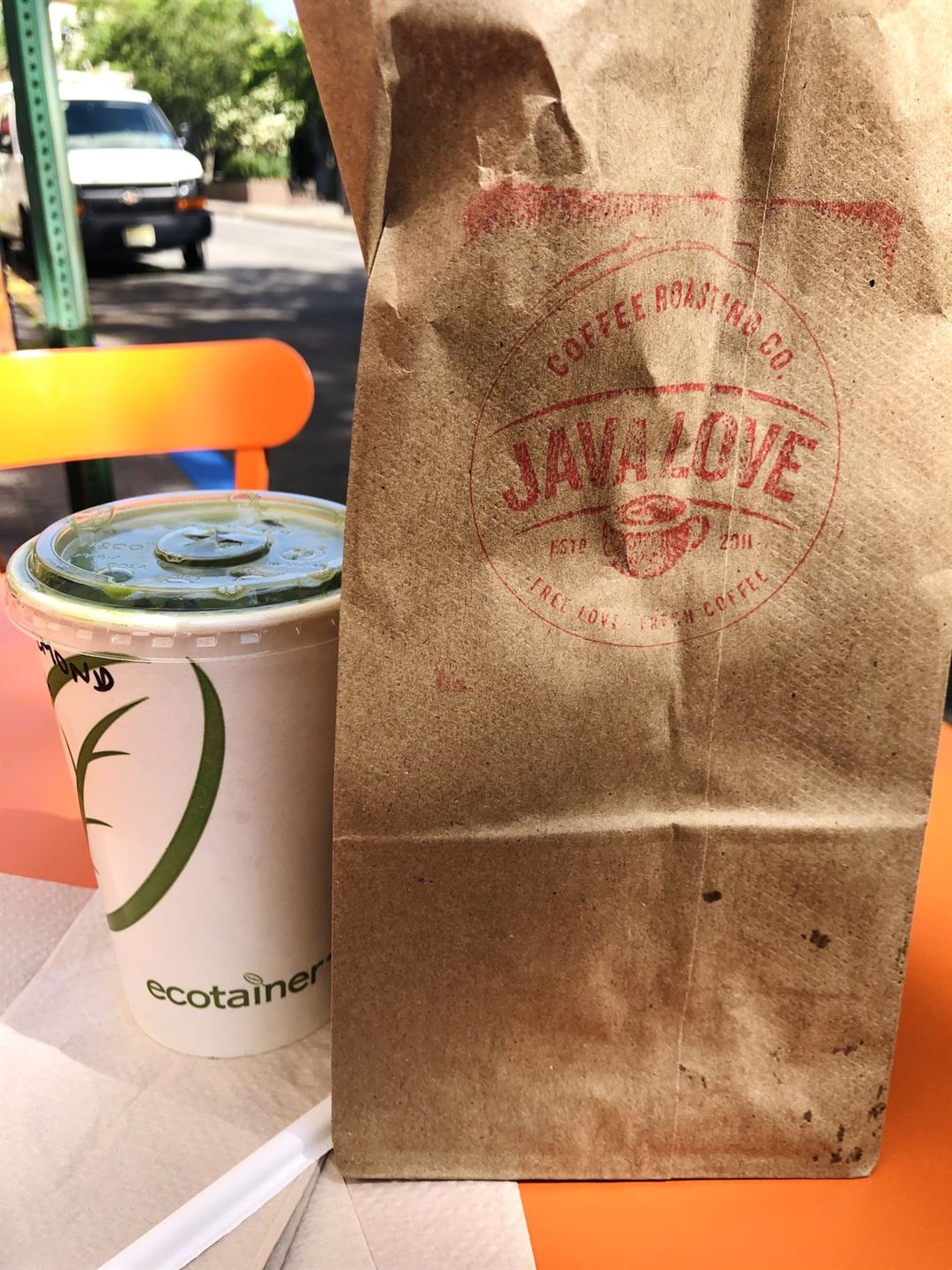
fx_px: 1027
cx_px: 476
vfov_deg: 63.4
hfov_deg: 49.8
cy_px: 635
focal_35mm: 28
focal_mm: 3.99
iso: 20
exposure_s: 1/631
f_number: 1.8
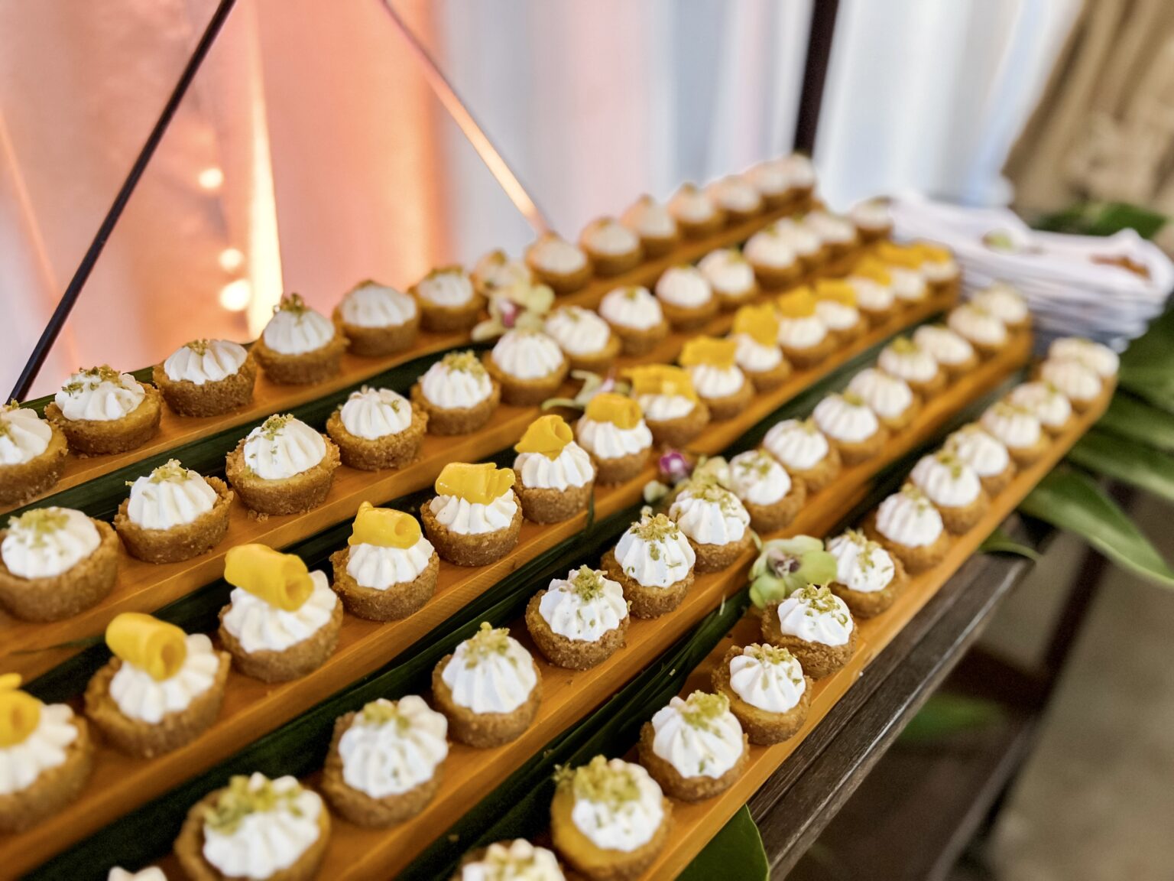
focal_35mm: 26
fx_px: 882
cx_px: 587
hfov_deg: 67.3
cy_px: 440
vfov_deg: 53.1
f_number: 1.5
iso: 320
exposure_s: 1/60
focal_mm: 5.7
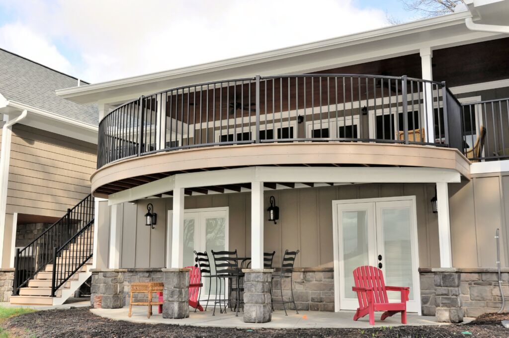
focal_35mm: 40
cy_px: 169
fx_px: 572
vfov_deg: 32.9
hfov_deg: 48.0
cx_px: 254
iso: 200
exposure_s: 1/200
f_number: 8
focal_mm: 27
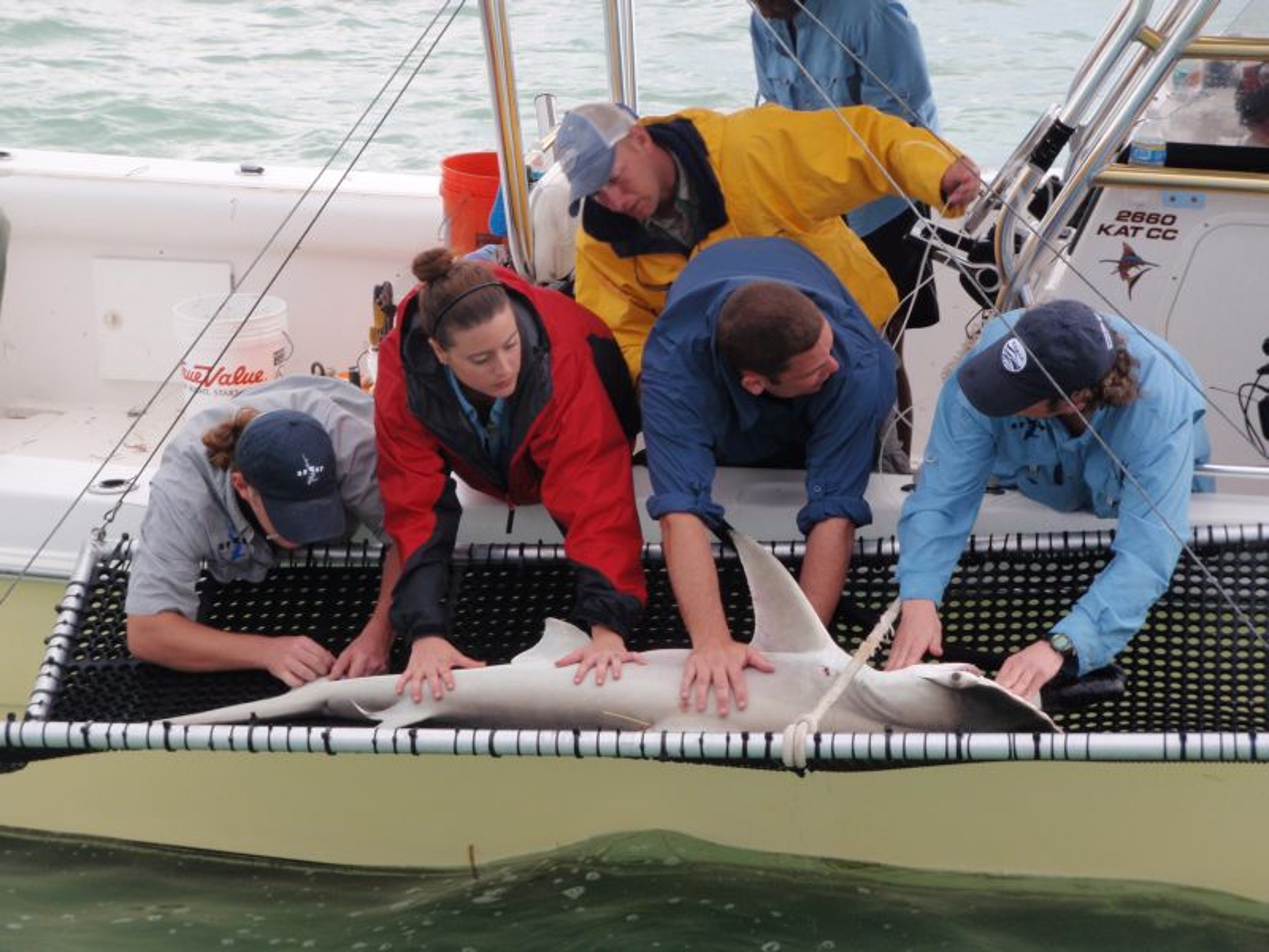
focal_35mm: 91
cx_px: 634
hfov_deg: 21.5
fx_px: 3336
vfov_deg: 16.2
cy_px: 476
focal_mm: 16.25
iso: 100
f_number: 4.7
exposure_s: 1/80
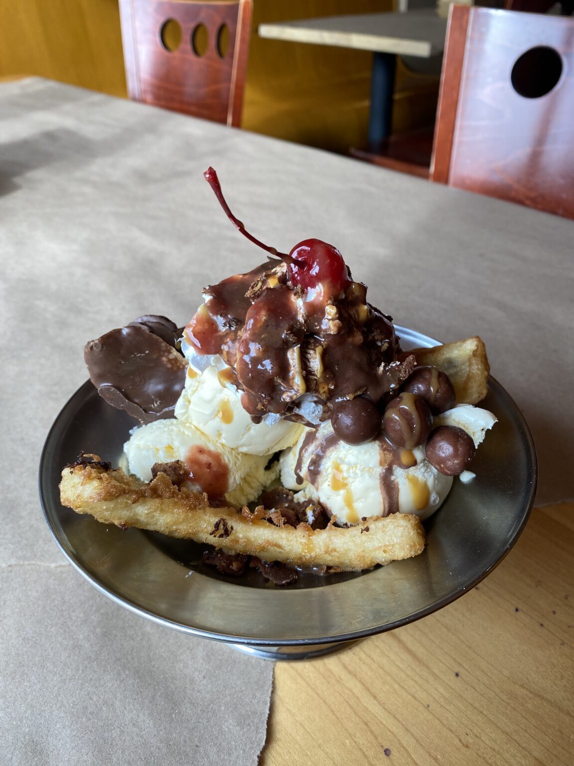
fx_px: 575
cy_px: 383
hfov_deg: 53.1
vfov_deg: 67.3
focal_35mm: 26
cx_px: 287
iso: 50
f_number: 1.8
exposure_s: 1/120
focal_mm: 4.25
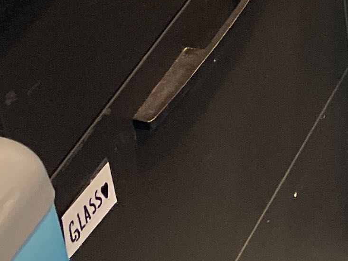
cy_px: -77
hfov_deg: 13.1
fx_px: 1438
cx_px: 517
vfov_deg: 10.2
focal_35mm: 143
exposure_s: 1/50
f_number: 1.6
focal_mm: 4.2
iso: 500
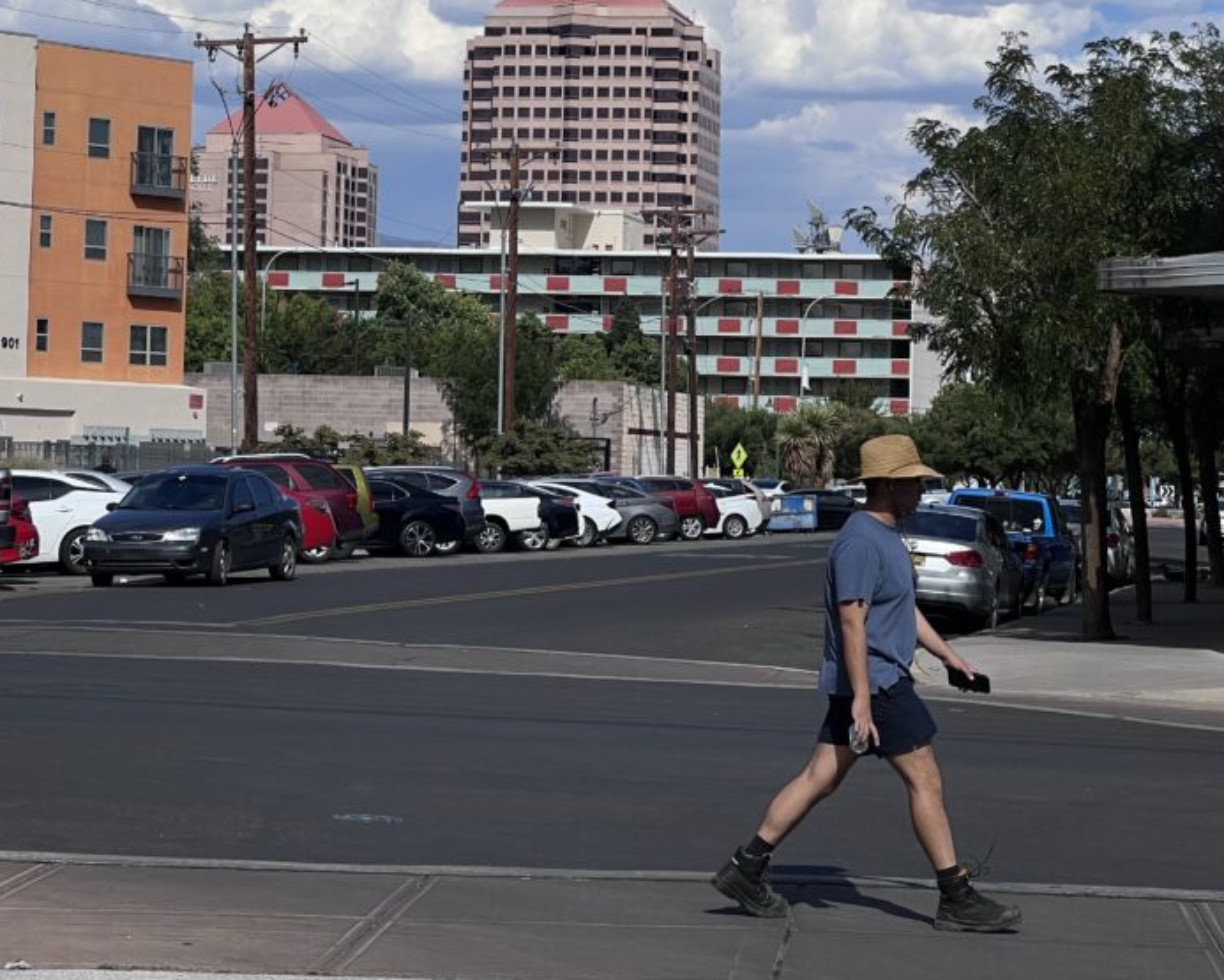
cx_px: 516
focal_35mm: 111
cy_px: 307
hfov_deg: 17.3
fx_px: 4023
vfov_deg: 13.9
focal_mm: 9
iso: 32
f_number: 2.8
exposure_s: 1/1309
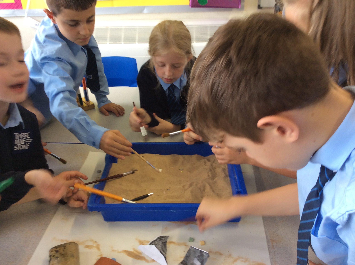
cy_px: 132
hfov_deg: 56.9
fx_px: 328
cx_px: 178
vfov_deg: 44.1
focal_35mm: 32
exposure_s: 1/25
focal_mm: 3.3
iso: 50
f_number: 2.4
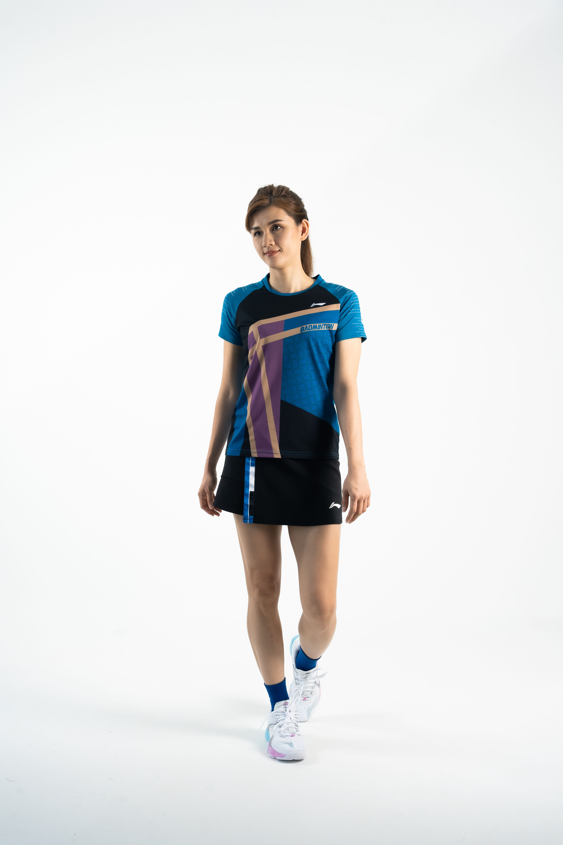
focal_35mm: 48
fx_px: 1126
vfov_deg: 41.1
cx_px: 282
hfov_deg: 28.1
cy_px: 422
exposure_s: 1/160
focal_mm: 48
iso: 320
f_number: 10
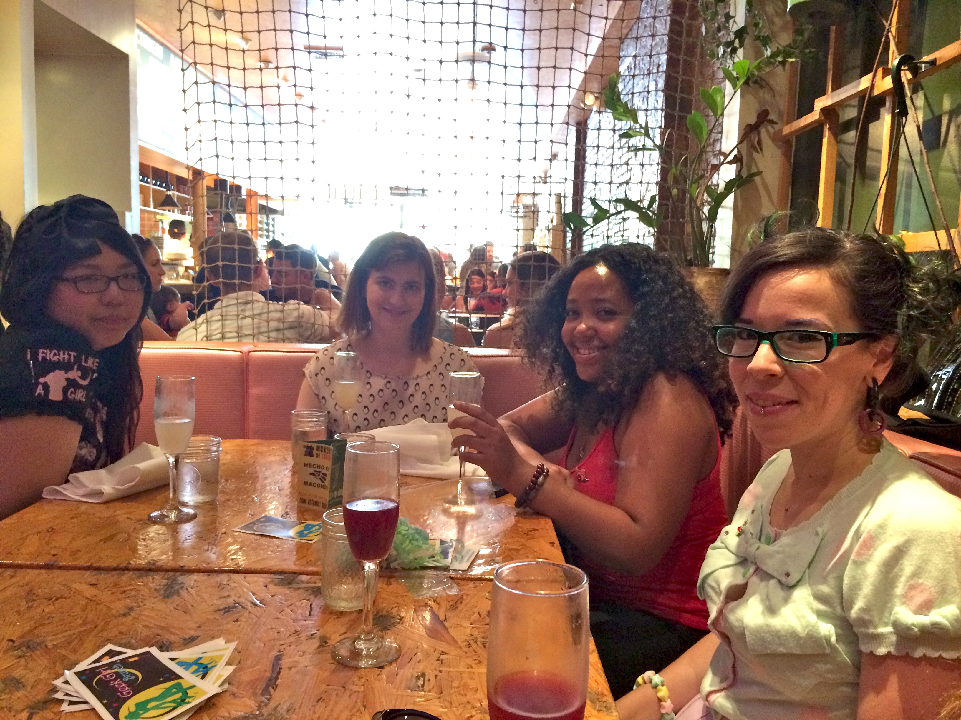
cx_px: 480
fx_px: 833
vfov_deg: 46.8
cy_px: 360
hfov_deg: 60.0
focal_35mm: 30
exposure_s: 1/17
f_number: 2.2
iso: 320
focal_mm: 4.12
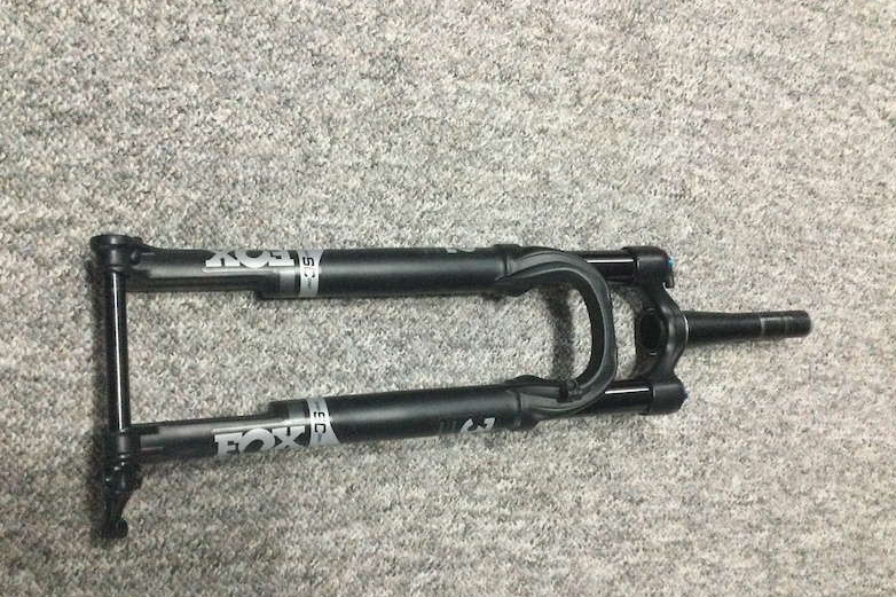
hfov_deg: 57.2
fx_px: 821
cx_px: 440
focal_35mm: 33
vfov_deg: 39.9
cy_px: 323
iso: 250
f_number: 2.4
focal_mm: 3.3
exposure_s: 1/15
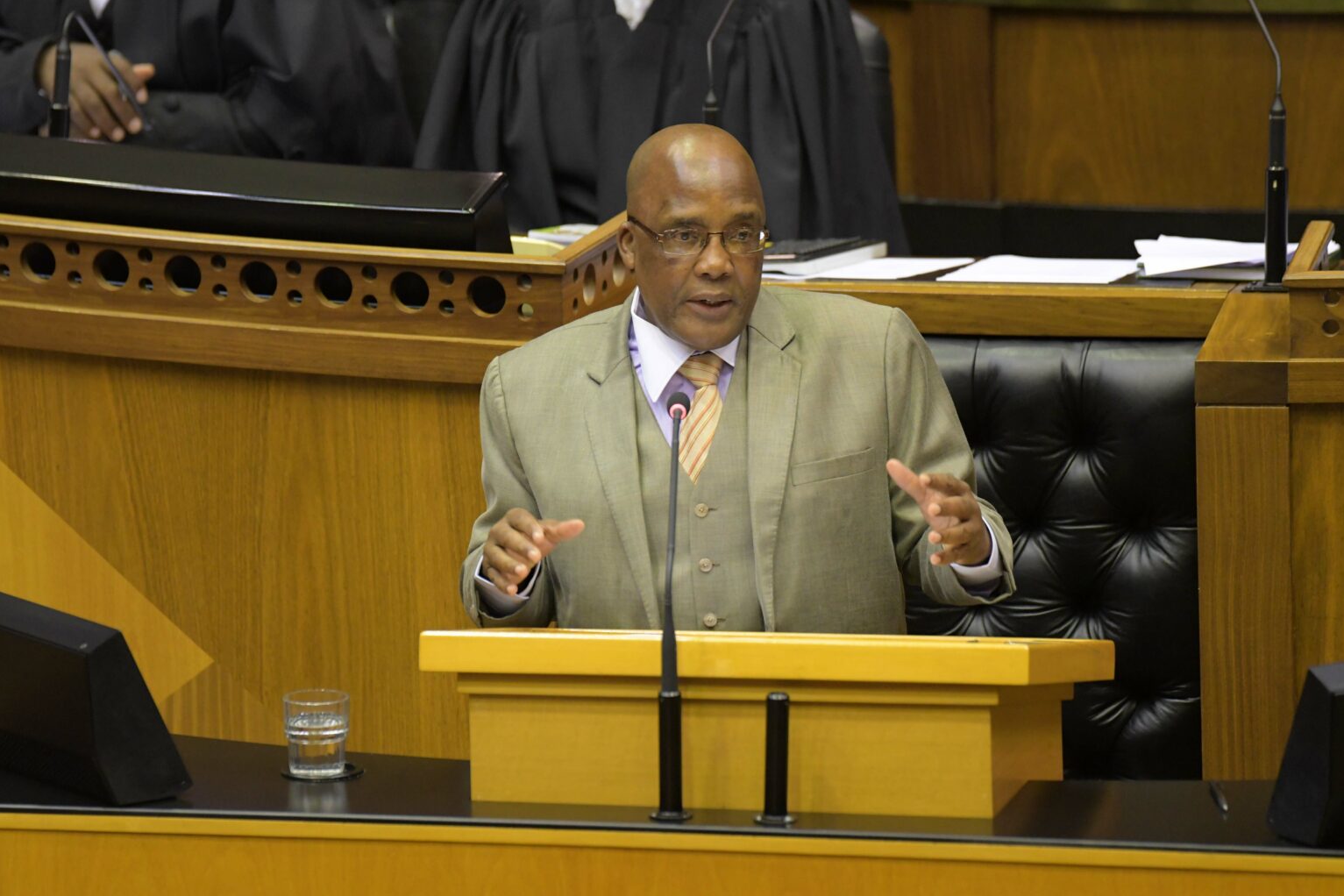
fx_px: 16836
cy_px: 448
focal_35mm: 451
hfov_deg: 4.6
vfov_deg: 3.0
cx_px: 672
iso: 2500
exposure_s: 1/320
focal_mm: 300
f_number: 3.2
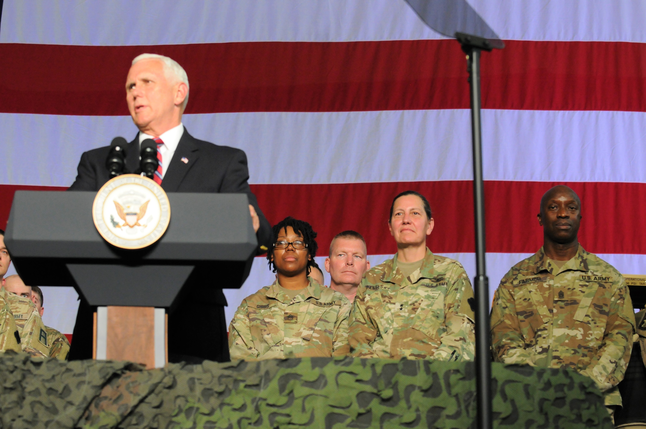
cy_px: 214
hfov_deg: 19.5
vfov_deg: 13.0
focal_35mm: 105
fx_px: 1882
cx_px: 323
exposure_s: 1/200
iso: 1600
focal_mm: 70
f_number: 4.5
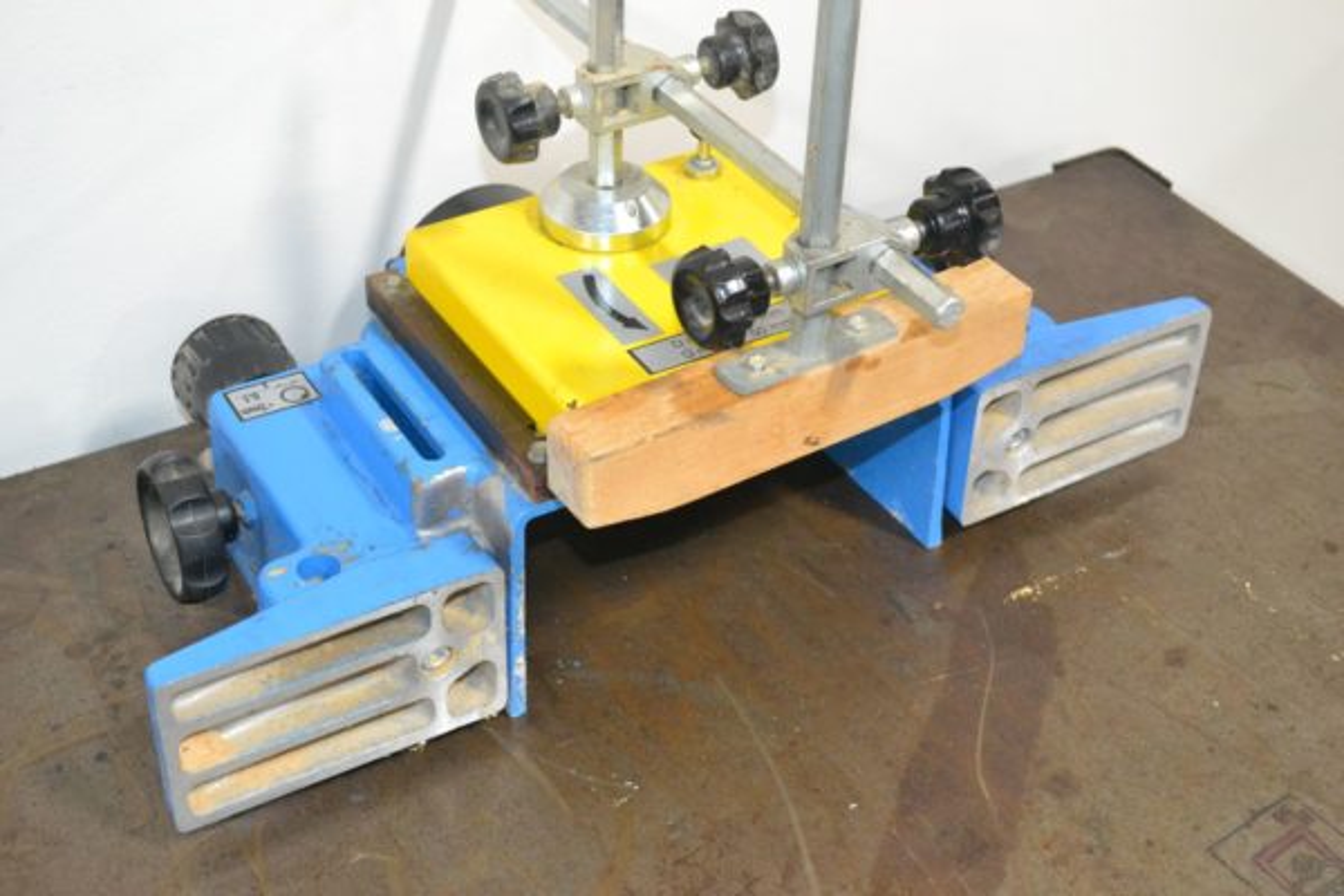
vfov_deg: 26.5
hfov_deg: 38.9
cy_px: 448
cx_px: 672
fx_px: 1904
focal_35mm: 51
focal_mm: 34
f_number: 5
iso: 2200
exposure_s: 1/60
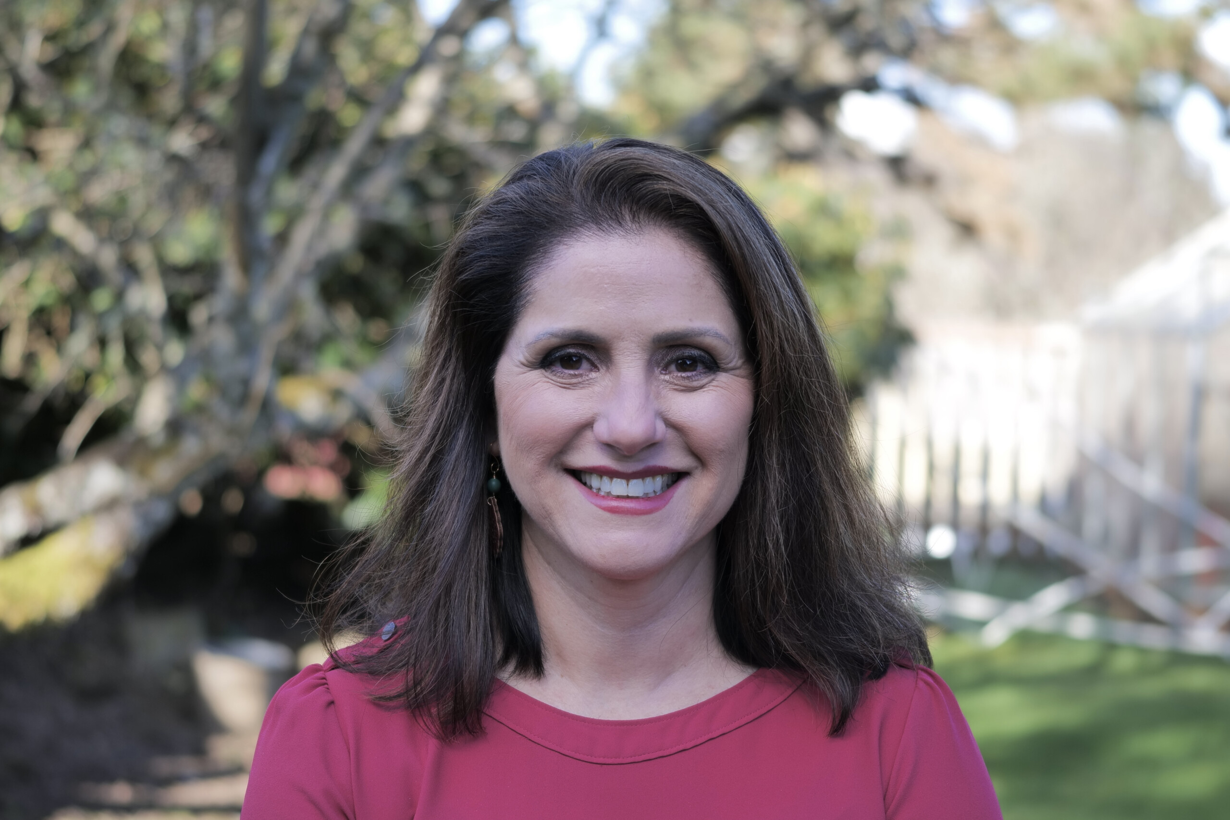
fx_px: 1537
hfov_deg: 43.6
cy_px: 410
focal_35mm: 45
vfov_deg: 29.9
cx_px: 615
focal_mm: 45
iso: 100
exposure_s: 1/250
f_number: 2.8
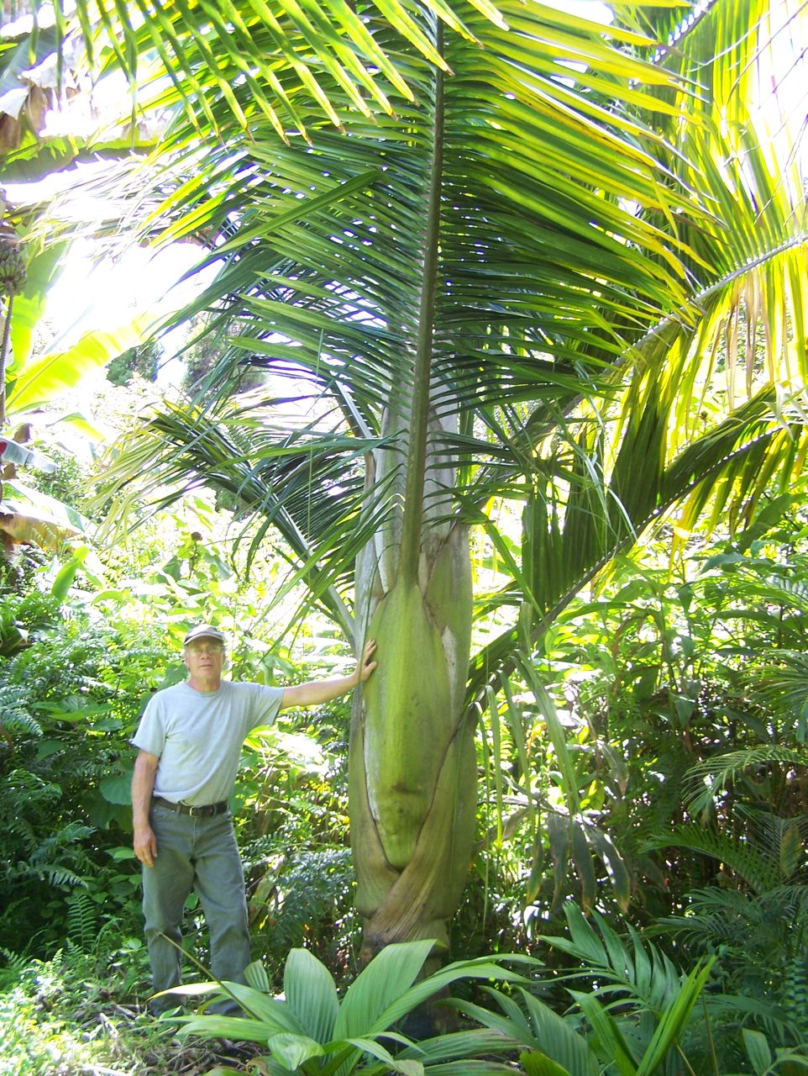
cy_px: 538
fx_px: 1181
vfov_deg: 48.9
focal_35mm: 38
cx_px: 404
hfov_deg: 37.8
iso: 80
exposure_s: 1/60
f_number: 2.8
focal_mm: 6.3
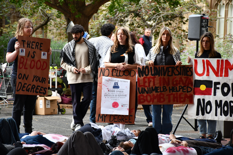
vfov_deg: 9.1
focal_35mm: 150
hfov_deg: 13.7
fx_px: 971
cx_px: 116
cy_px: 78
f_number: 5.6
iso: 800
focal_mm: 100
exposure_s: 1/160
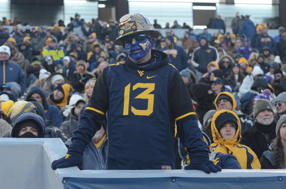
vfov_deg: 11.4
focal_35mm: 120
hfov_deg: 17.1
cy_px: 94
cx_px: 143
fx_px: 951
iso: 1600
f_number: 5
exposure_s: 1/500
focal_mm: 80
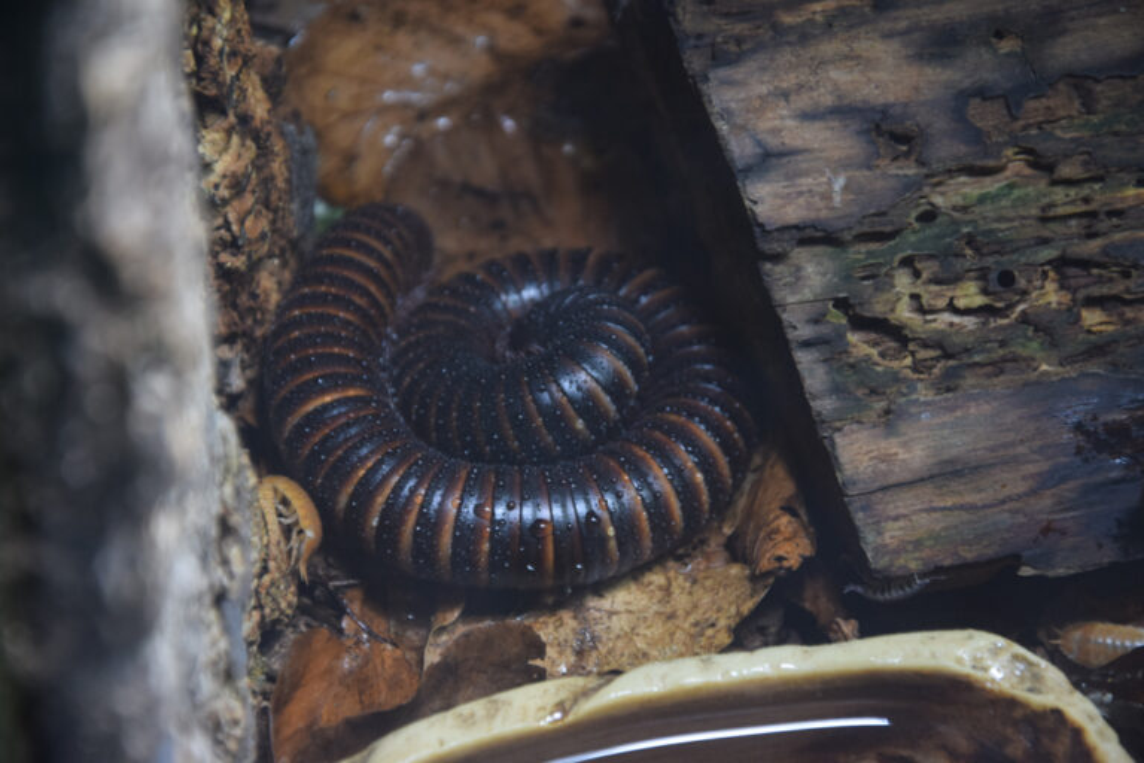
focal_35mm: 158
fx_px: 5005
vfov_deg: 8.7
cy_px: 382
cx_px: 572
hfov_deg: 13.0
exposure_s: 1/60
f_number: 5.6
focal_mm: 105
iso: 1000
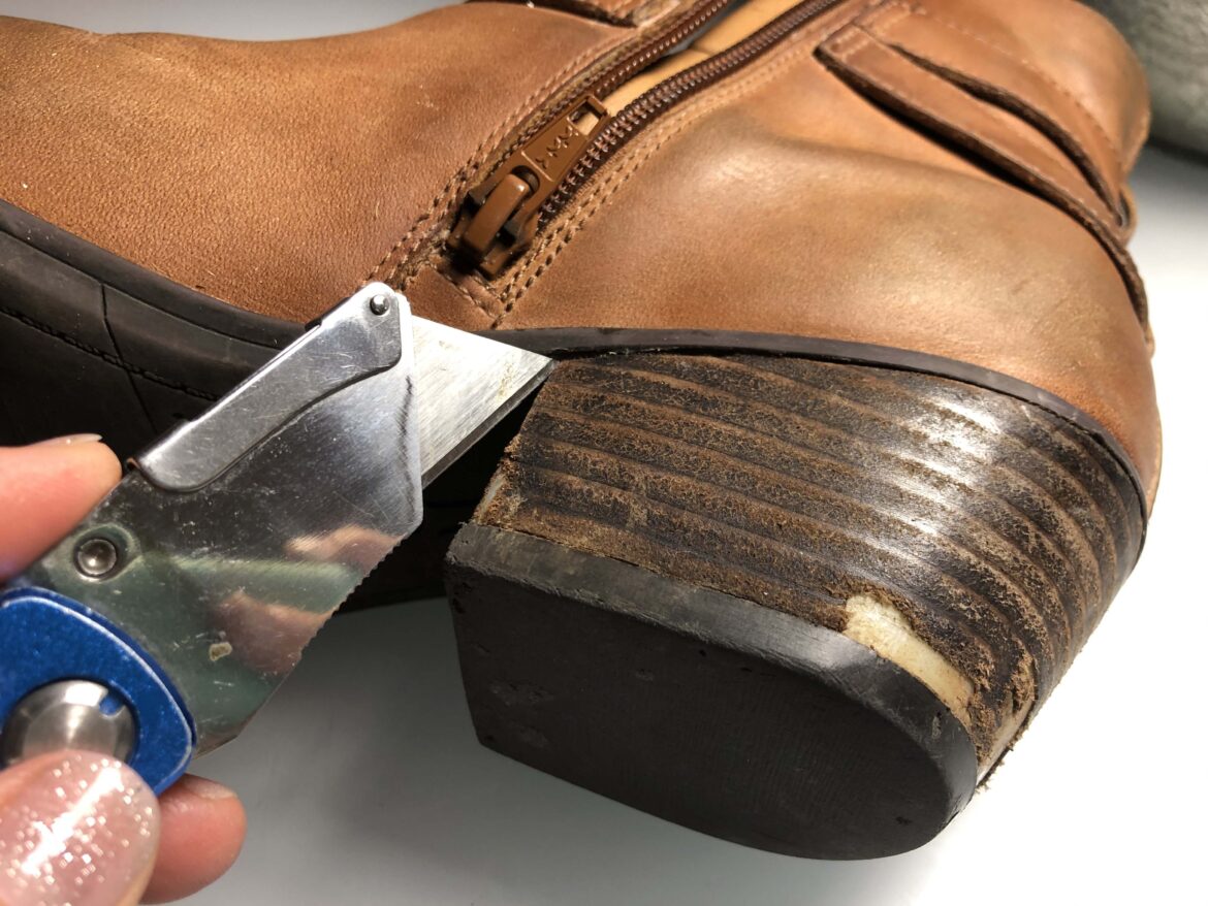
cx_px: 604
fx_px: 977
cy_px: 453
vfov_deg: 49.8
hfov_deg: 63.4
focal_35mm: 28
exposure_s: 1/30
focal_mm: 4
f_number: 1.8
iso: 32
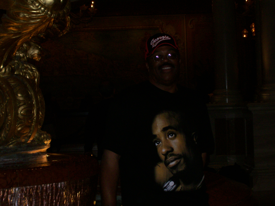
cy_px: 103
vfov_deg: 13.7
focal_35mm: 108
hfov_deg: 18.2
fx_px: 858
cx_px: 138
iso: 140
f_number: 4.8
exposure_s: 1/125
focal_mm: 18
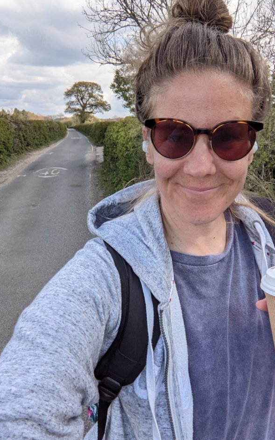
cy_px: 215
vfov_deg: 68.4
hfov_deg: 45.8
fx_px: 324
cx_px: 164
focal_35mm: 27
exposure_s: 1/789
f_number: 2
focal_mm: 2.51
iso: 36
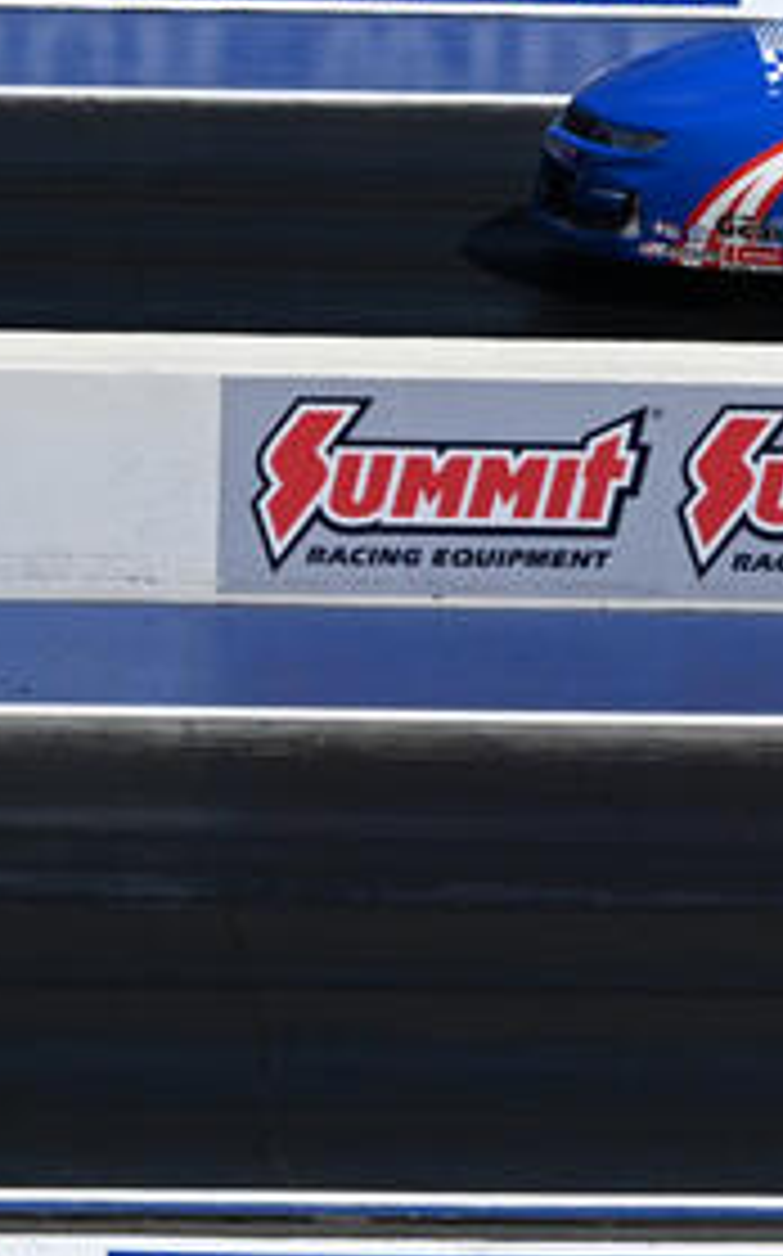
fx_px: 21612
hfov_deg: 2.1
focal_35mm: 632
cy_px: 635
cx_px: 1836
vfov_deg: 3.3
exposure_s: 1/2500
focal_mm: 135
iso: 500
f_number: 8
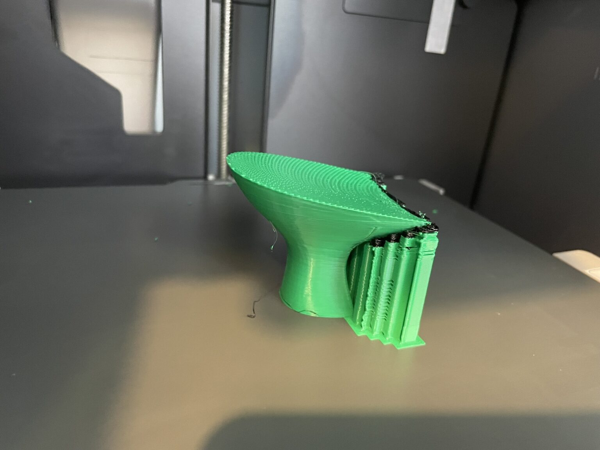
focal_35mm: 26
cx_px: 300
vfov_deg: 53.1
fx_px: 451
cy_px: 225
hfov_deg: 67.3
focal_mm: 4.2
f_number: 1.6
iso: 800
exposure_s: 1/30
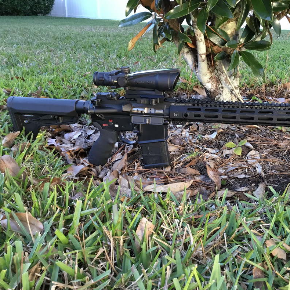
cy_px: 145
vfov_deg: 44.9
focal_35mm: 37
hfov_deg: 44.4
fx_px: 351
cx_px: 189
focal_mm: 3.3
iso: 25
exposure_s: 1/30
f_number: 2.4
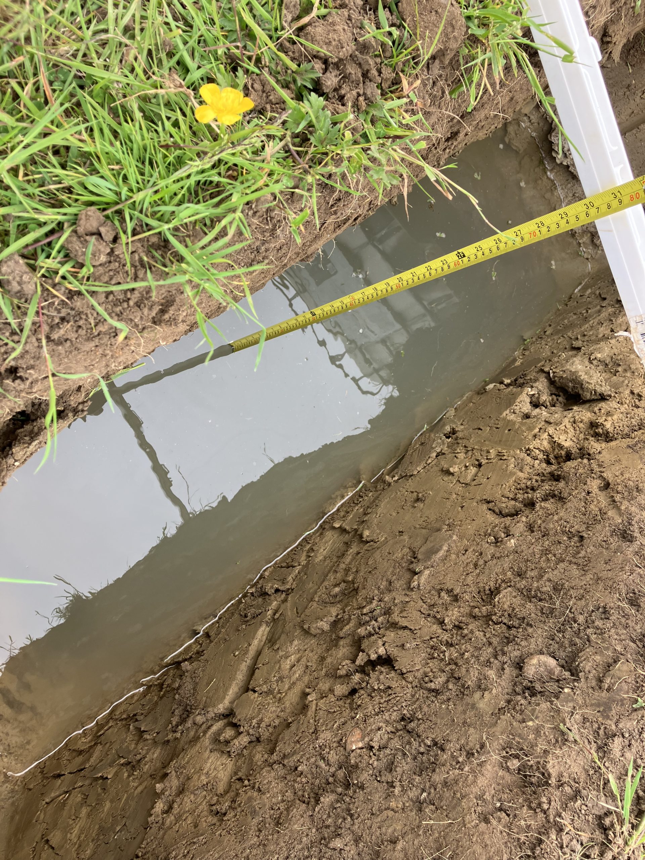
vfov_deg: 63.4
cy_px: 430
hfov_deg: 49.7
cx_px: 322
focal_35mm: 28
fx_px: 696
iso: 32
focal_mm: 3.99
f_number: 1.8
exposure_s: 1/172
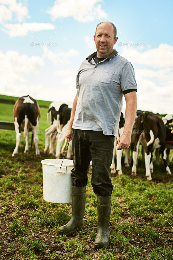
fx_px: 360
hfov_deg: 27.0
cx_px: 86
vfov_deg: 39.6
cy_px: 130
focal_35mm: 50
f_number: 2.8
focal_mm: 50
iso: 200
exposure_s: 1/1250
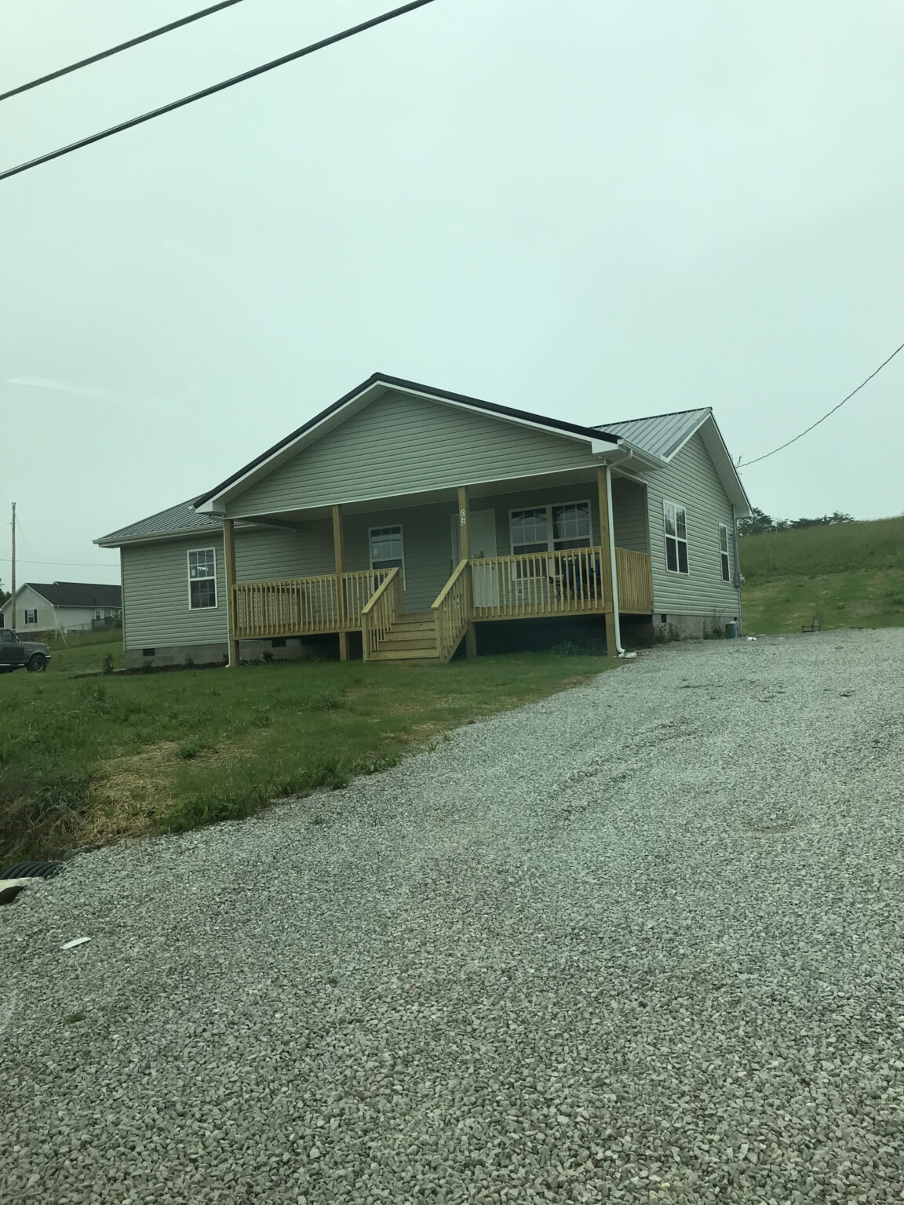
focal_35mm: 28
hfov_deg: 49.7
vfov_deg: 63.4
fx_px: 975
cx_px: 452
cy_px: 602
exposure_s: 1/493
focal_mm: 3.99
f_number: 1.8
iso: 20
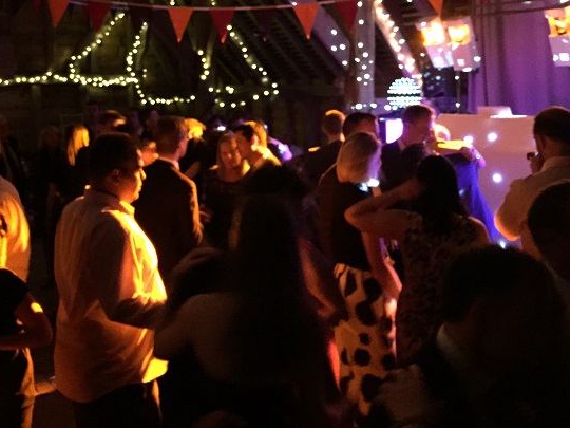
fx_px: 708
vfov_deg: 33.0
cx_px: 258
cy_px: 114
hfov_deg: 43.8
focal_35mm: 43
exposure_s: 1/15
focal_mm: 4.15
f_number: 2.2
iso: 1250
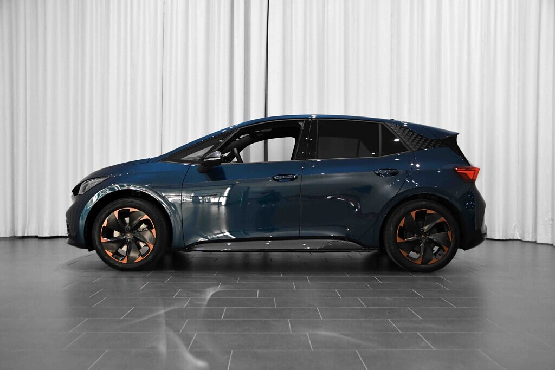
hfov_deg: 57.2
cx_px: 278
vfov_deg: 40.0
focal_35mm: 33
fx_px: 509
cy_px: 185
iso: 2500
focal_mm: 22
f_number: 3.5
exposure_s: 1/320
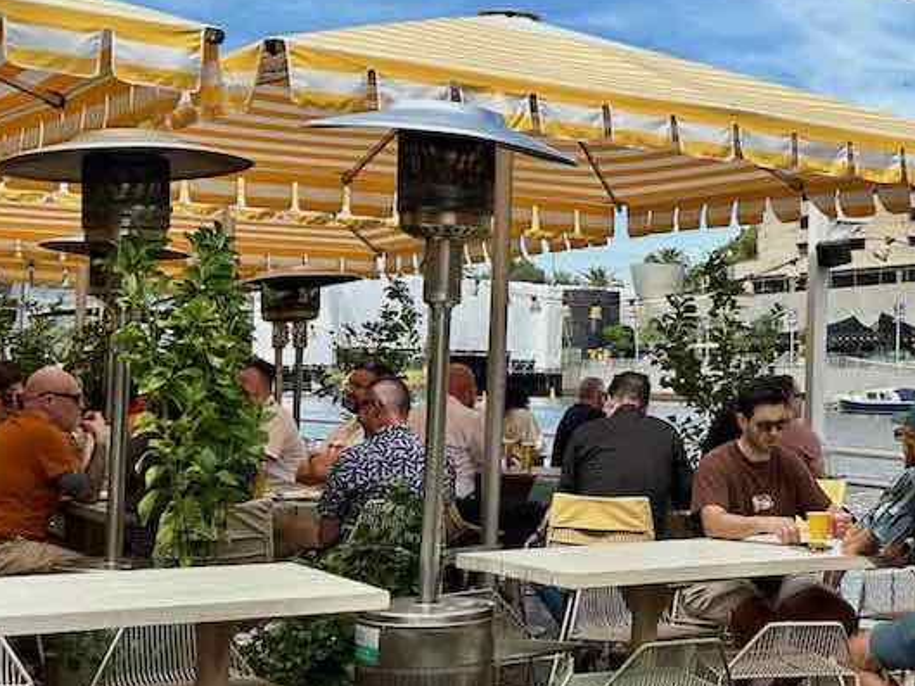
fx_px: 1560
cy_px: 283
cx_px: 796
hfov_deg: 31.4
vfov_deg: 24.8
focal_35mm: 59
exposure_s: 1/2353
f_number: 1.5
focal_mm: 5.7
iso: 50
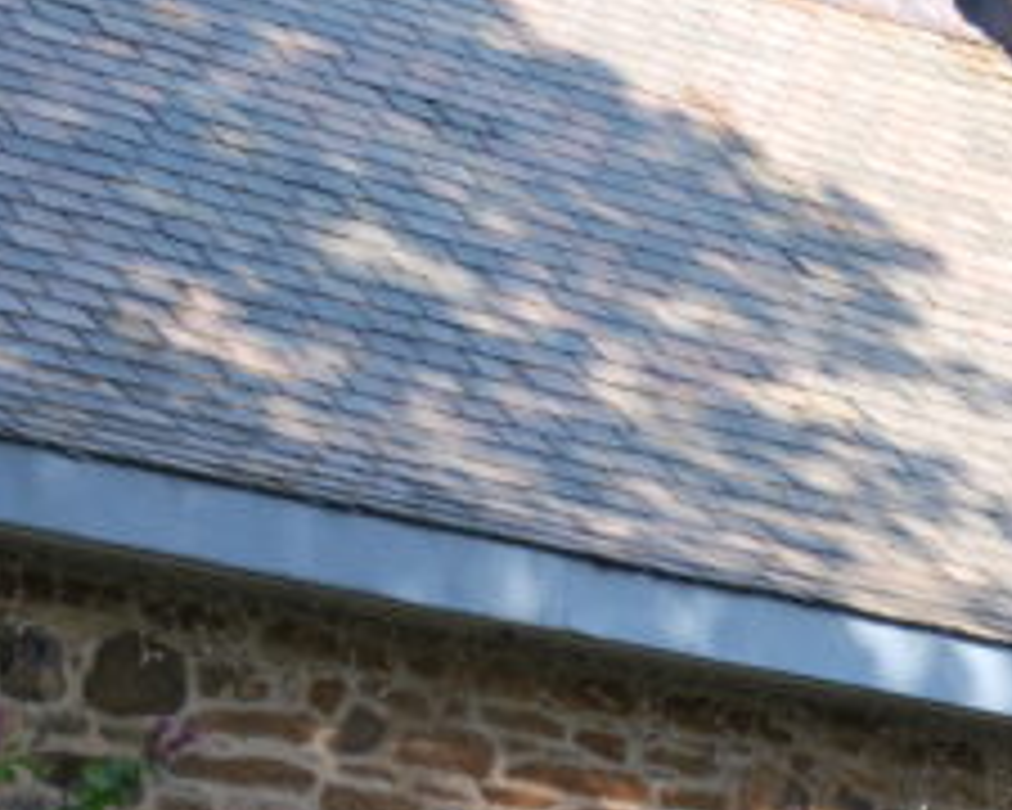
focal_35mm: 186
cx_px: 1255
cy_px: 907
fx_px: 5575
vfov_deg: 8.2
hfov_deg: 10.2
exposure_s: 1/200
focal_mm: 29
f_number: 4.5
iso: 100
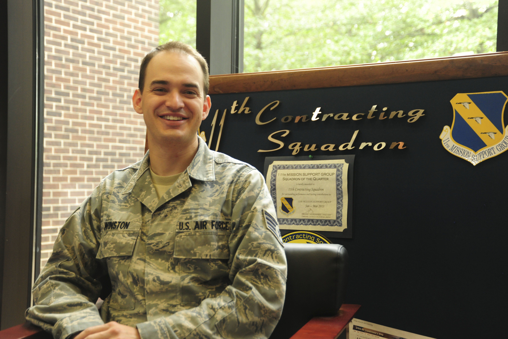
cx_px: 254
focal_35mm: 58
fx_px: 818
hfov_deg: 34.5
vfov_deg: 23.4
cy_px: 170
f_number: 5
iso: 1250
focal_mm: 58
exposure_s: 1/50
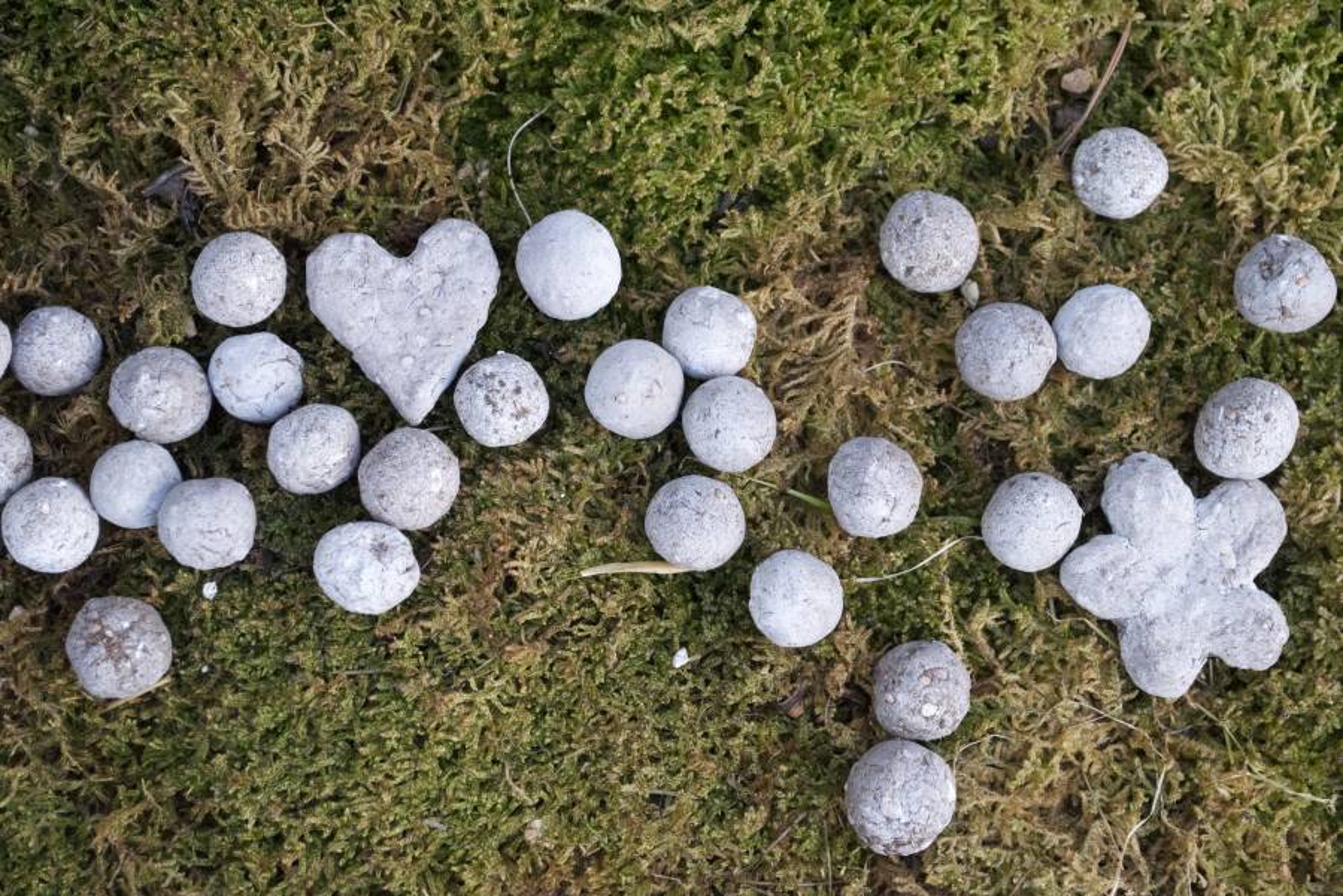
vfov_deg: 18.9
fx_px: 2686
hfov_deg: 28.1
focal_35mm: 72
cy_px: 448
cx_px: 672
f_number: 7.1
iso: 1600
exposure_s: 1/200
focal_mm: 48
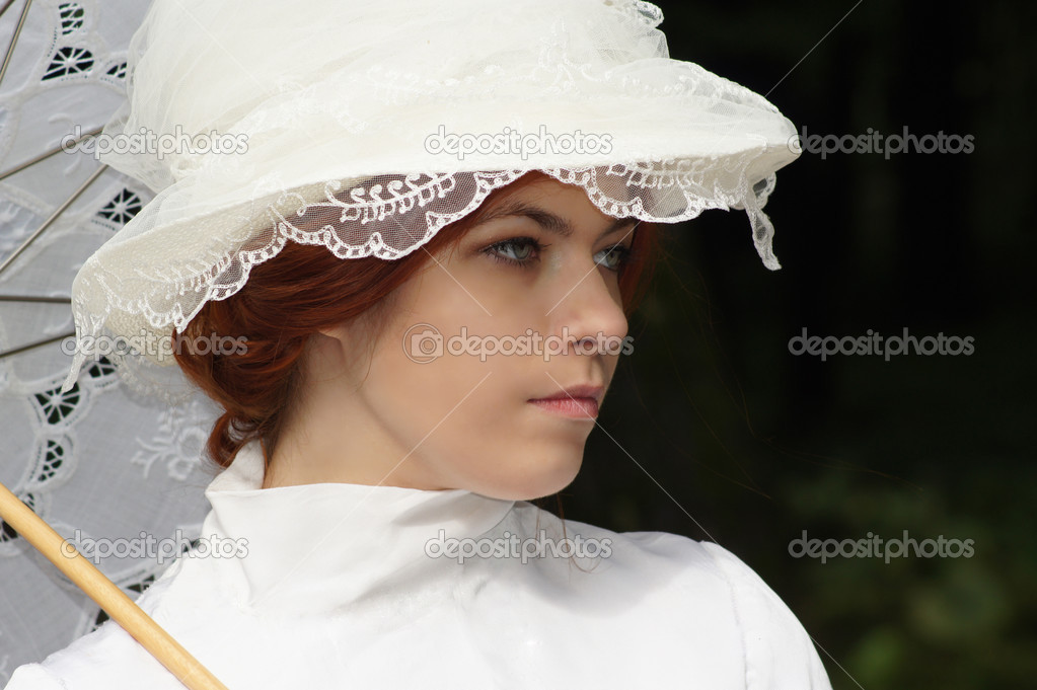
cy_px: 345
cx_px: 518
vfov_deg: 6.8
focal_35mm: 202
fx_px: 5830
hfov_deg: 10.2
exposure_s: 1/125
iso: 200
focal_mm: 135
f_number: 7.1
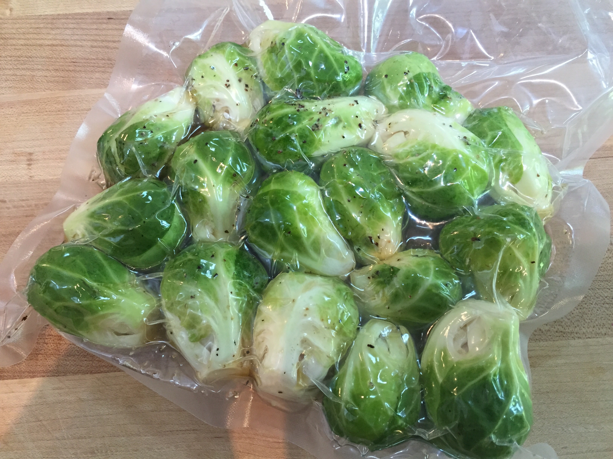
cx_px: 306
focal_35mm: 29
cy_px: 230
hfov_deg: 61.7
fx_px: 514
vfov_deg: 48.2
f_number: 2.2
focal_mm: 4.15
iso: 125
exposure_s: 1/30
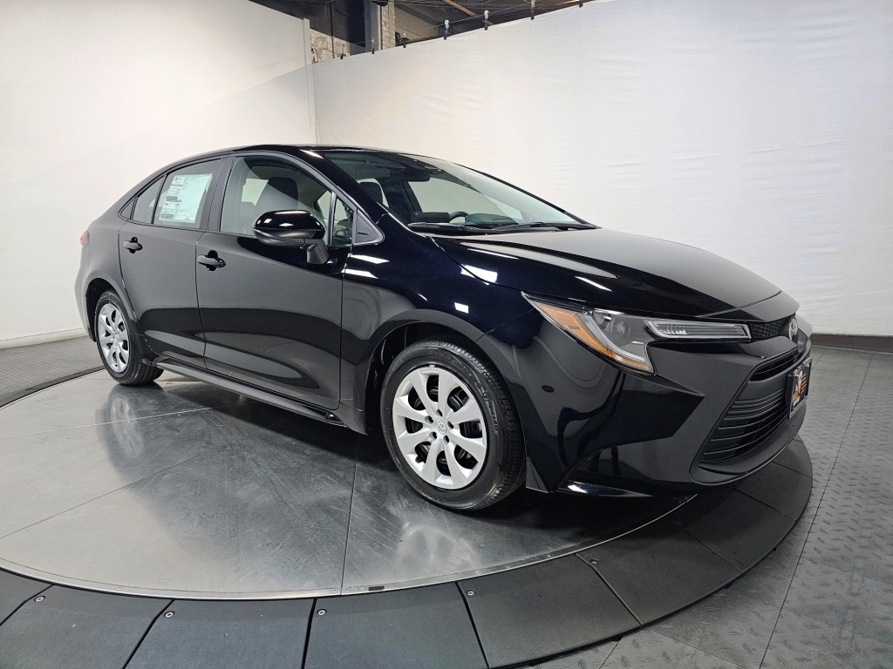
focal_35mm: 23
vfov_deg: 58.9
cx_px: 446
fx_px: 593
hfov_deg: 73.9
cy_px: 334
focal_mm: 6.3
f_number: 1.7
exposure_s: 1/120
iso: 800
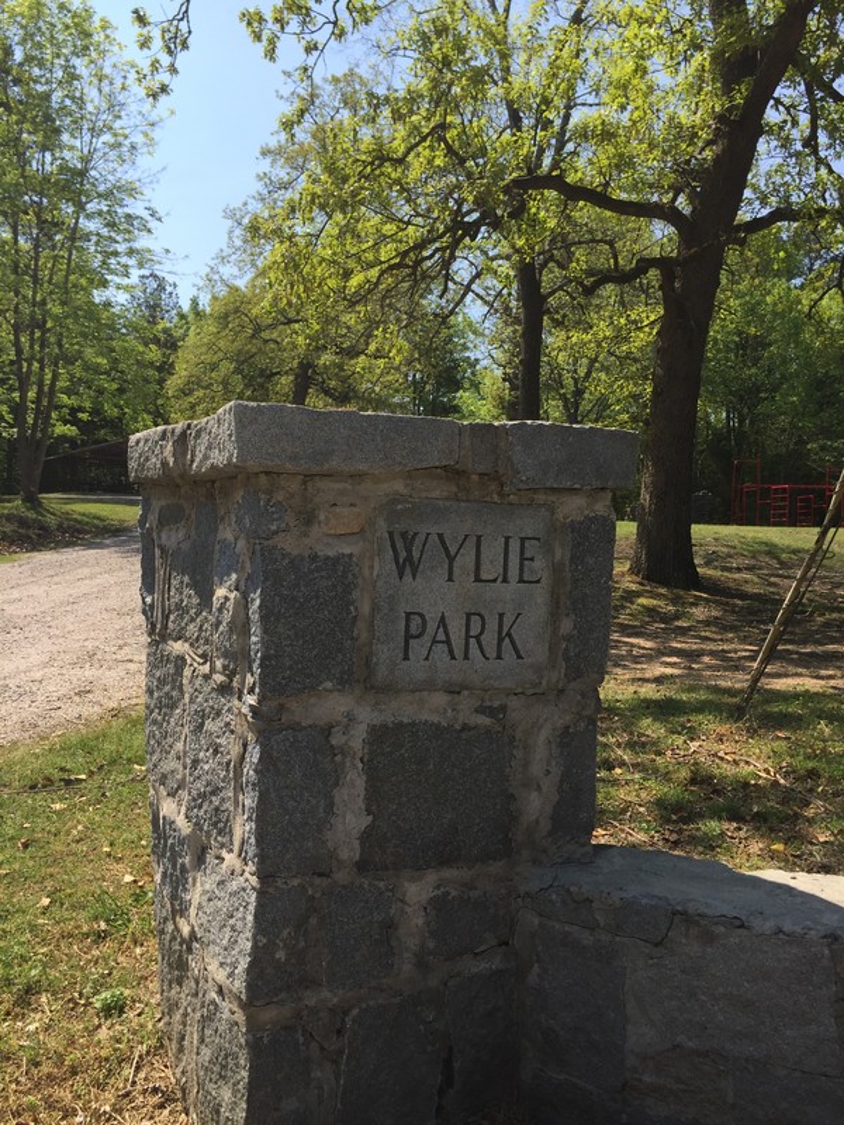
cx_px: 422
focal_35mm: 29
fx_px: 943
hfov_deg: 48.2
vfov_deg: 61.7
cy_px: 562
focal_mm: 4.15
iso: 32
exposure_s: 1/1582
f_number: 2.2
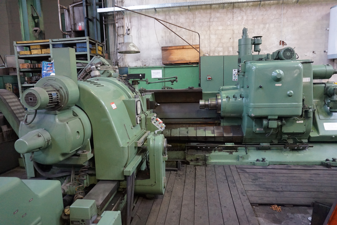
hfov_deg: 73.8
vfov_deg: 53.1
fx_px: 225
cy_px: 112
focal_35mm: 24
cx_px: 168
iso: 3200
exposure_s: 1/160
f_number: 3.5
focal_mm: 16
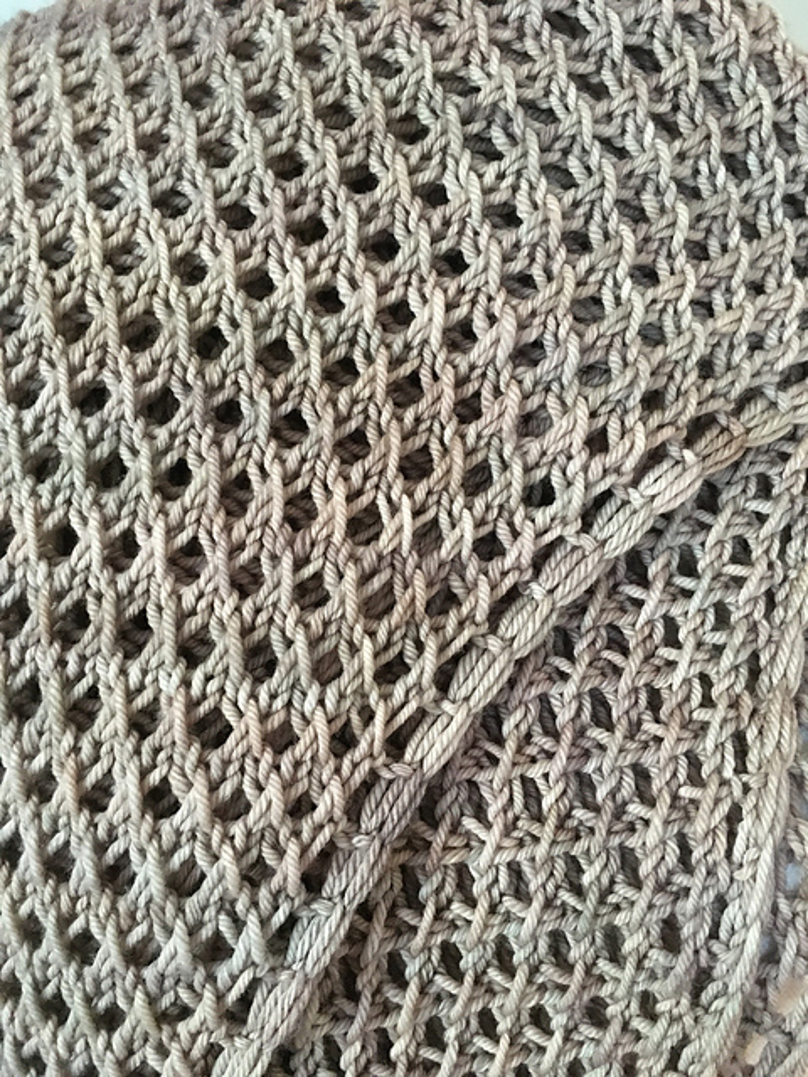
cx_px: 404
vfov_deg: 61.7
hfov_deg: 48.2
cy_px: 538
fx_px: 903
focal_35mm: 29
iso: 320
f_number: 2.2
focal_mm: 4.15
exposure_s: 1/15
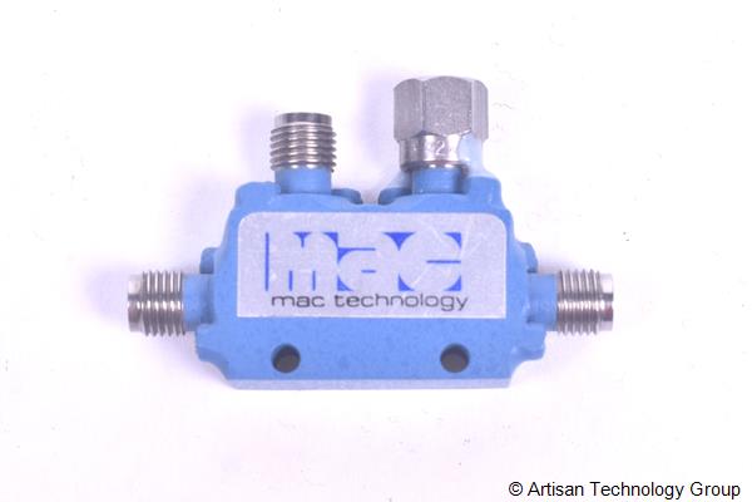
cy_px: 251
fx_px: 1504
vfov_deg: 18.9
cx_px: 376
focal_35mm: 72
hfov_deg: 28.1
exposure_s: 1/200
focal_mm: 48
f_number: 11
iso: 200
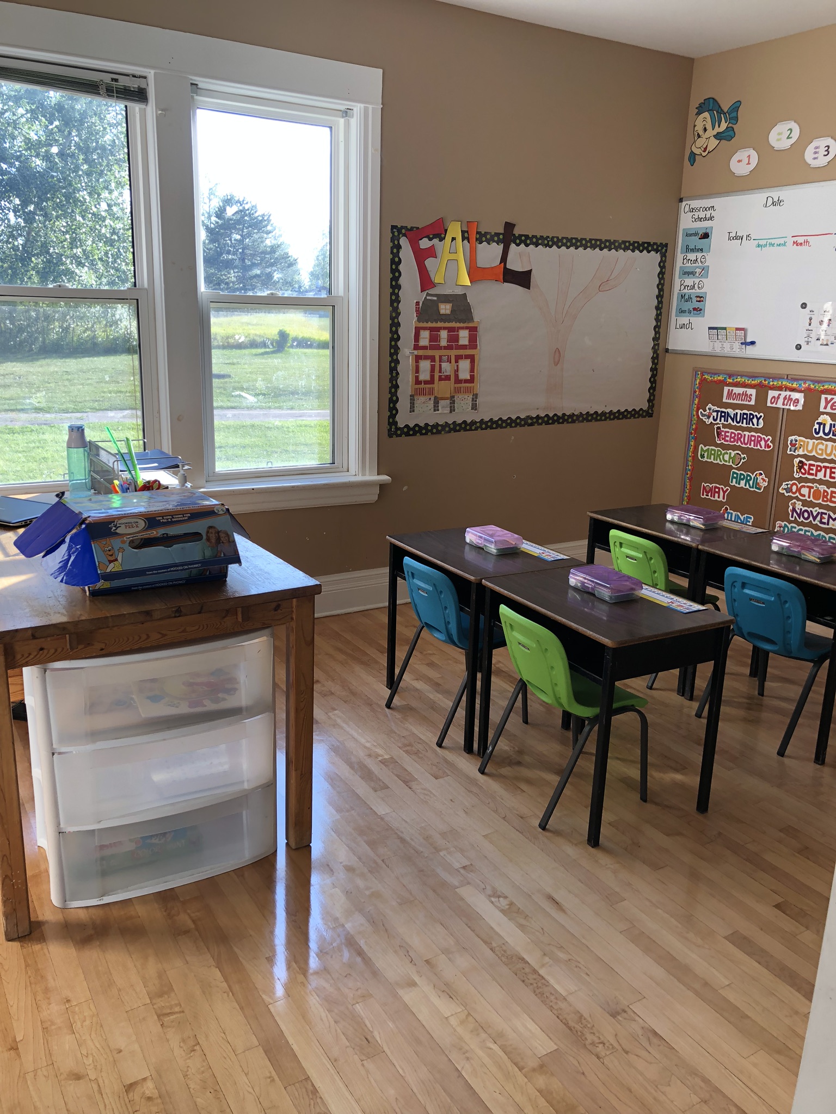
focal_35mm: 28
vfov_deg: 63.4
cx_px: 418
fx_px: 902
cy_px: 557
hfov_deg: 49.7
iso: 40
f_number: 1.8
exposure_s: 1/120
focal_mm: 4
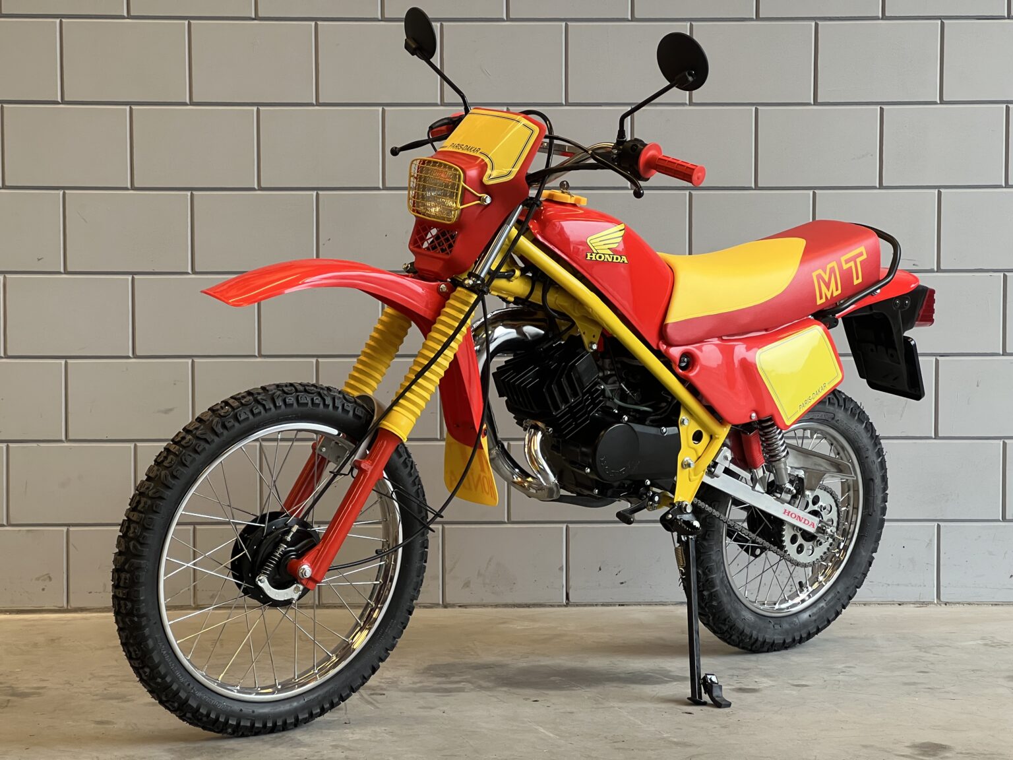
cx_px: 506
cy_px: 380
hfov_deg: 25.3
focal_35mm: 77
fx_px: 2253
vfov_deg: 19.1
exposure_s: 1/100
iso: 200
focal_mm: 9
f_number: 2.8
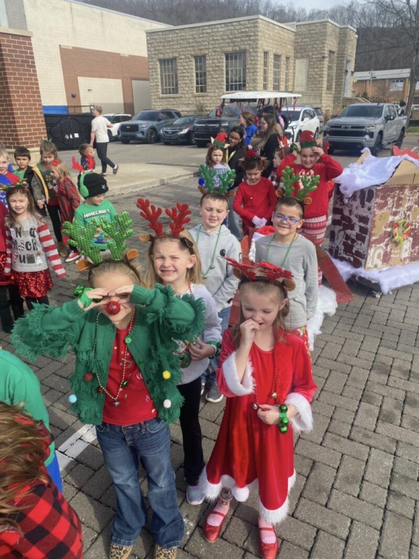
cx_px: 210
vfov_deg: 67.3
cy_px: 280
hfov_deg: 53.1
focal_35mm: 26
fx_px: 420
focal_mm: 4.25
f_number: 1.8
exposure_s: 1/1272
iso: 32
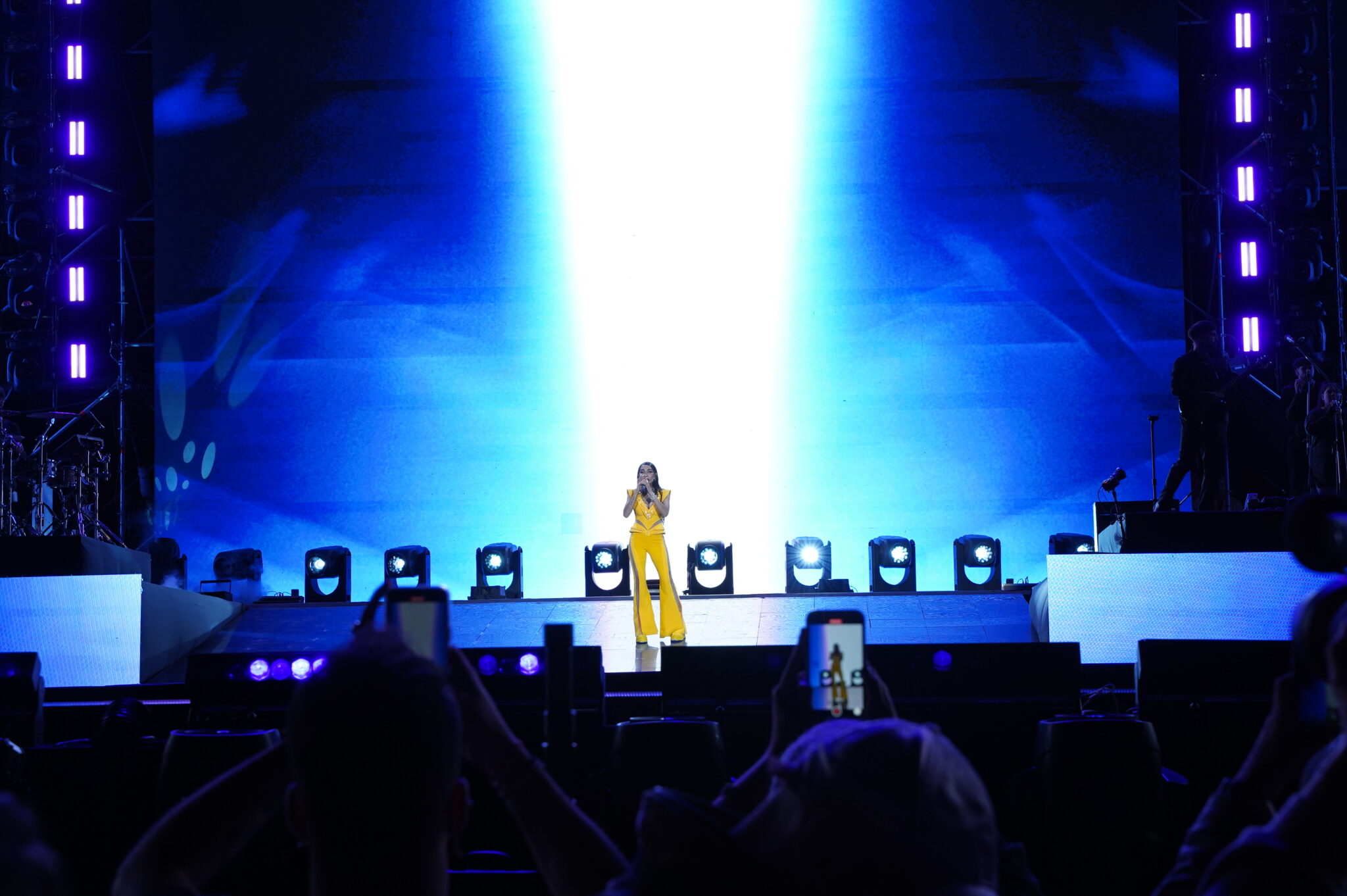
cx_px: 674
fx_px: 2804
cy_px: 448
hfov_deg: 27.0
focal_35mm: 75
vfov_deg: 18.2
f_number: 9
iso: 2000
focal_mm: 75
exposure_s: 1/125
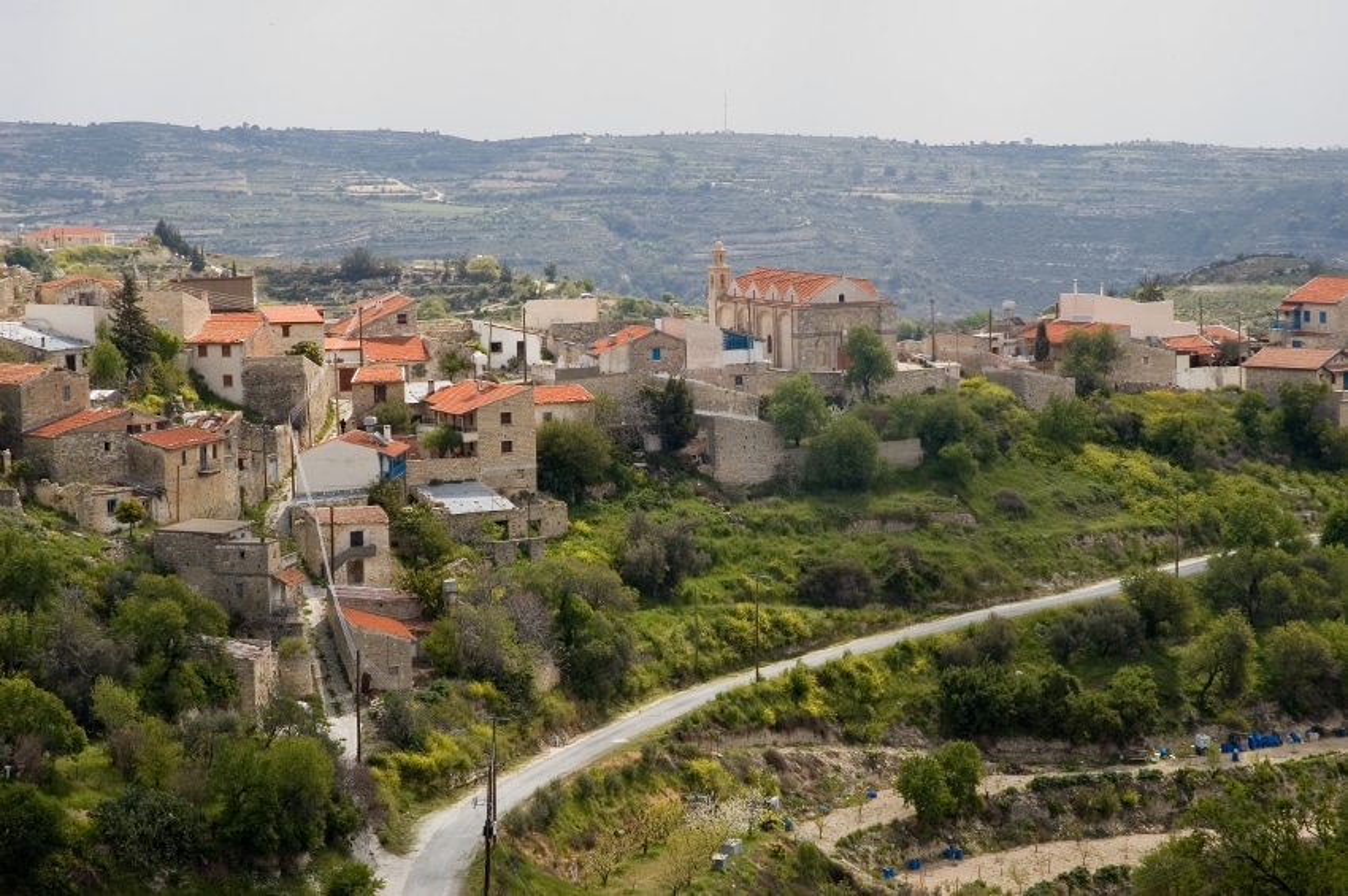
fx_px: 3367
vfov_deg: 15.2
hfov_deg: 22.6
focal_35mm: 90
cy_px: 448
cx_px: 674
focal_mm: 60
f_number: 10
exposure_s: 1/50
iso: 200
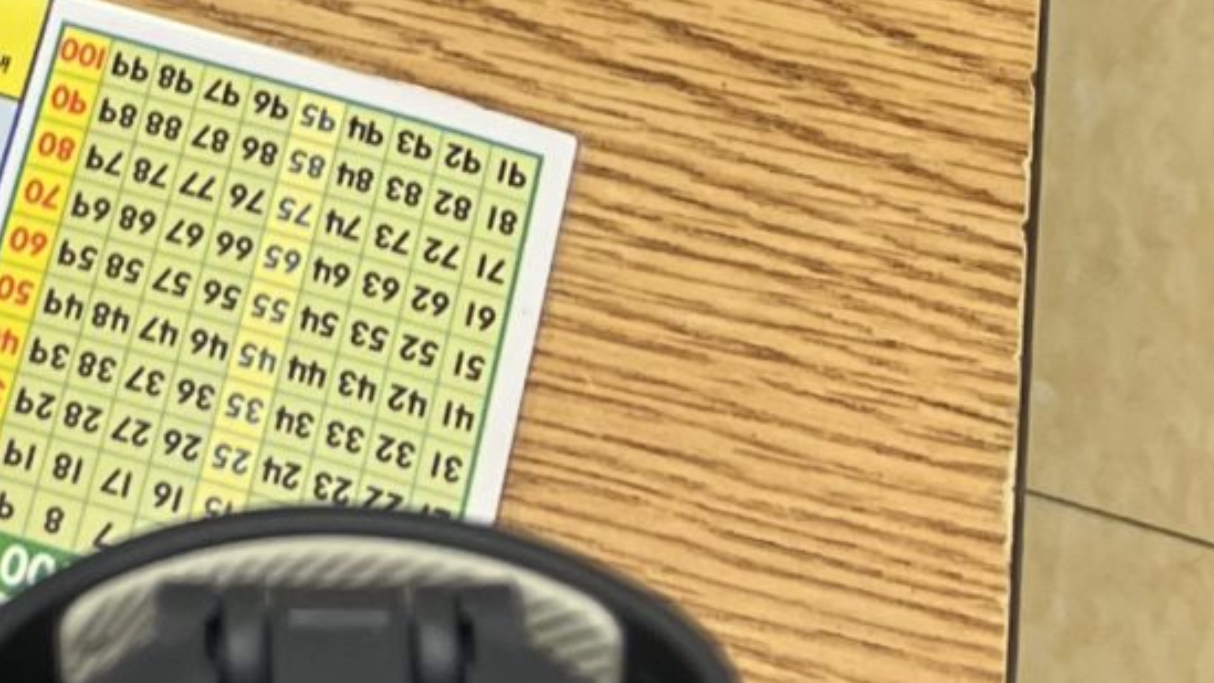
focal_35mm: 132
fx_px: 4250
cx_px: -62
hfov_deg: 15.9
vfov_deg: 7.8
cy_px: -1426
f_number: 1.5
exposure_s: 1/120
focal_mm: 5.7
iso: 80
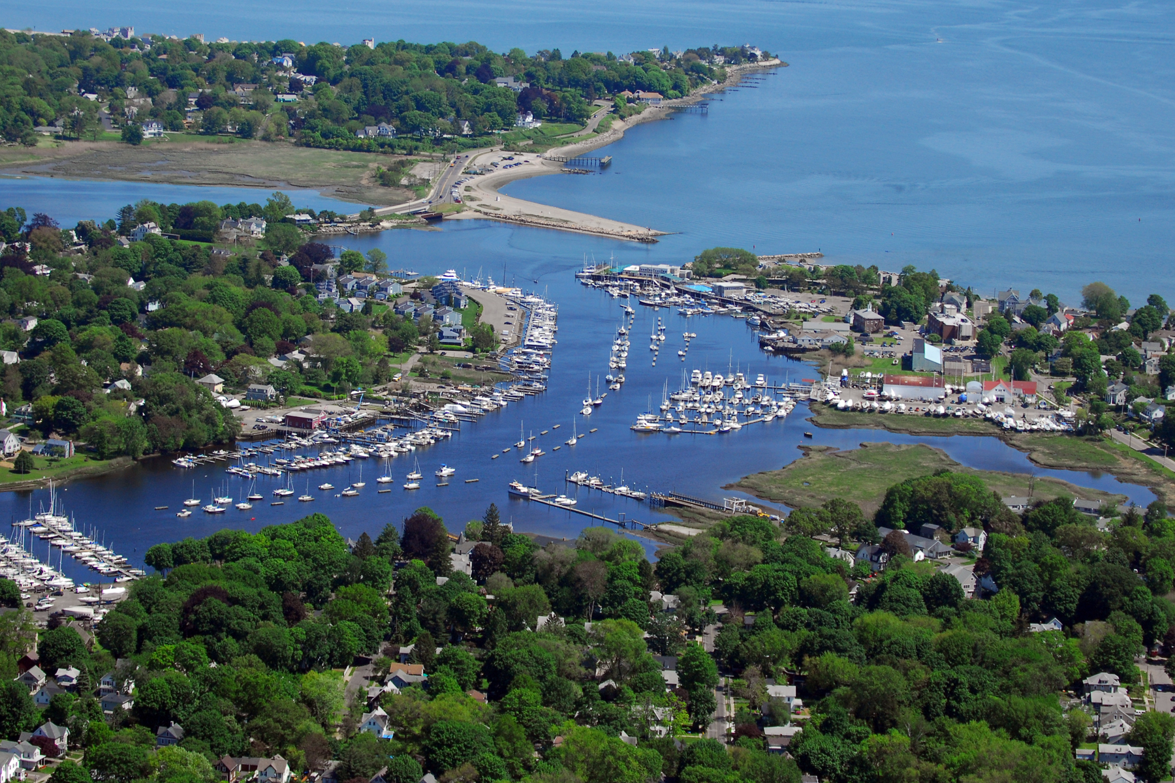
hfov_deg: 19.5
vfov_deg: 13.0
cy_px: 392
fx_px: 3427
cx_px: 588
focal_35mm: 105
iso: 320
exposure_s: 1/5000
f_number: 2.8
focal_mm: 70
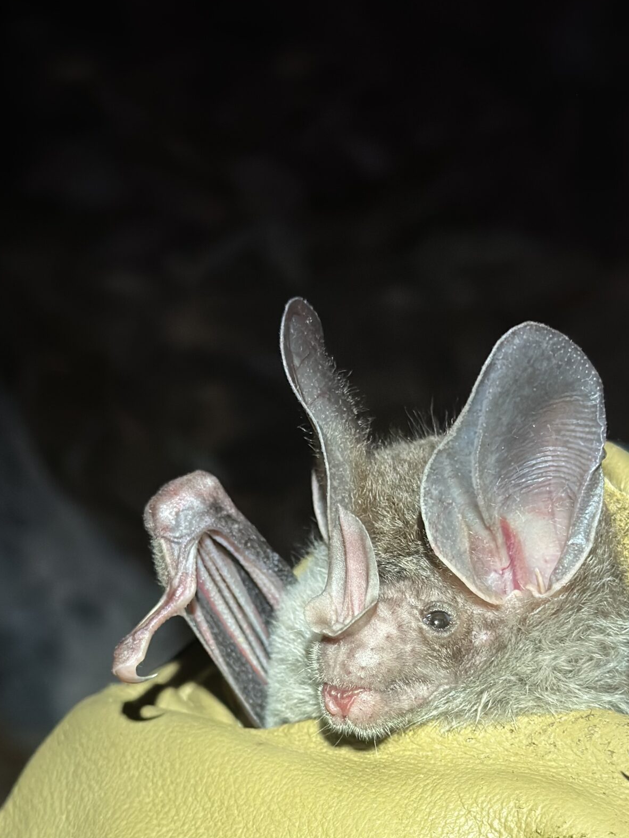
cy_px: 615
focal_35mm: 78
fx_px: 1889
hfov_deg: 18.9
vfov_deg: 24.8
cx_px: 387
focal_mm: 6.86
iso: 200
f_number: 1.78
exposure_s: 1/60
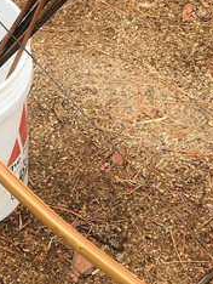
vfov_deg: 19.8
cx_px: 97
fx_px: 811
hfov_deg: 15.0
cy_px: 147
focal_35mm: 99
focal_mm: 4.15
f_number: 2.2
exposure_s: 1/320
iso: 25
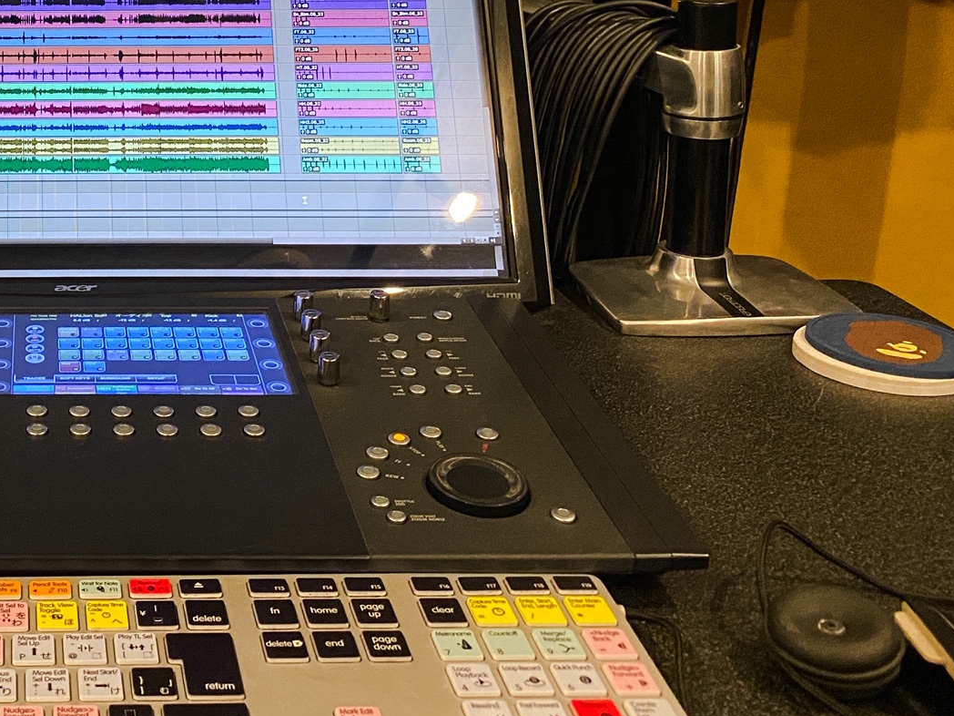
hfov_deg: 35.2
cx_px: 40
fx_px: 1378
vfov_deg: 27.8
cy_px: 46
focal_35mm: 50
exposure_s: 1/44
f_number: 1.8
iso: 500
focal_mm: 4.25
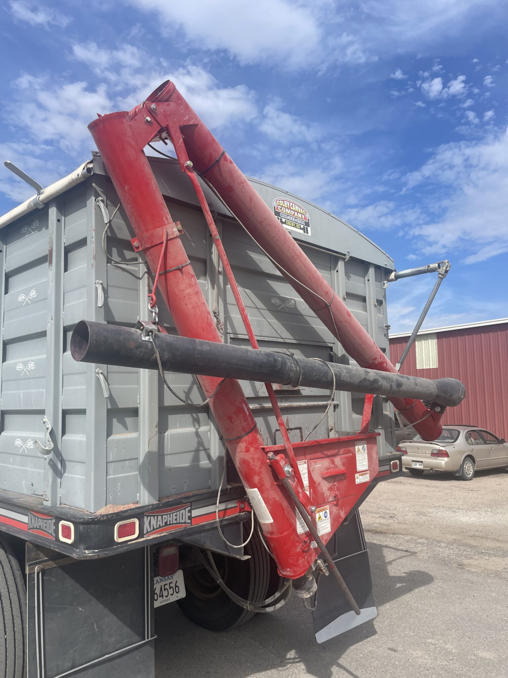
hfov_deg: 53.1
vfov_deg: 67.3
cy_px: 339
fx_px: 509
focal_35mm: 26
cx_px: 254
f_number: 1.6
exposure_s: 1/3040
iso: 32
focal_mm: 4.2
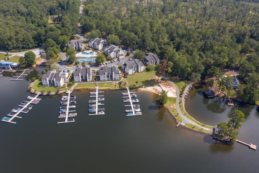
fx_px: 201
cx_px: 130
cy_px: 86
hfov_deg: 65.5
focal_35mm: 28
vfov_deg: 46.4
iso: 100
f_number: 5
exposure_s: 1/200
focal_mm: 10.26
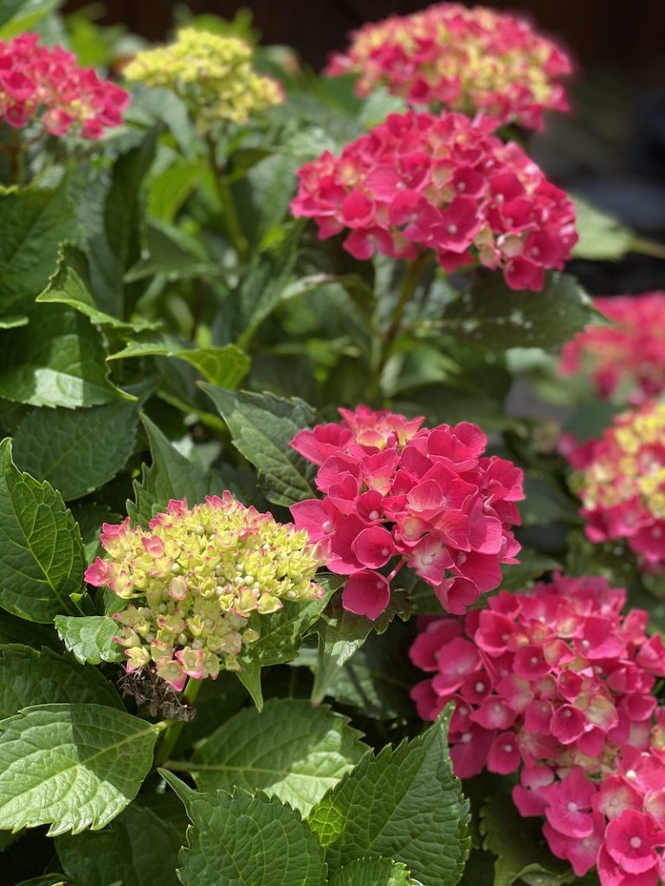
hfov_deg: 28.0
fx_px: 1332
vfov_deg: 36.8
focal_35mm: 52
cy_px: 443
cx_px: 332
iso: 20
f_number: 2
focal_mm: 6
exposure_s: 1/428
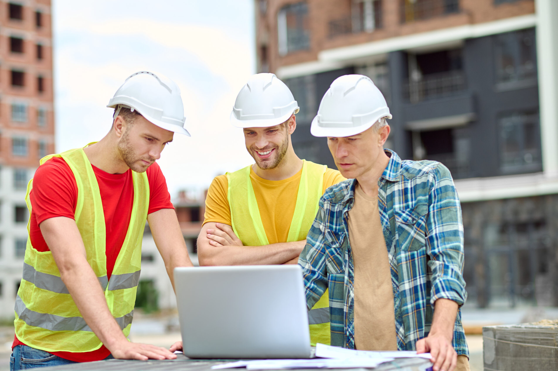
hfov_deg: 23.9
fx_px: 1317
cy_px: 186
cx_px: 279
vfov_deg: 16.0
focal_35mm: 85
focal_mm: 85
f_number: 2.5
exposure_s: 1/800
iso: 500
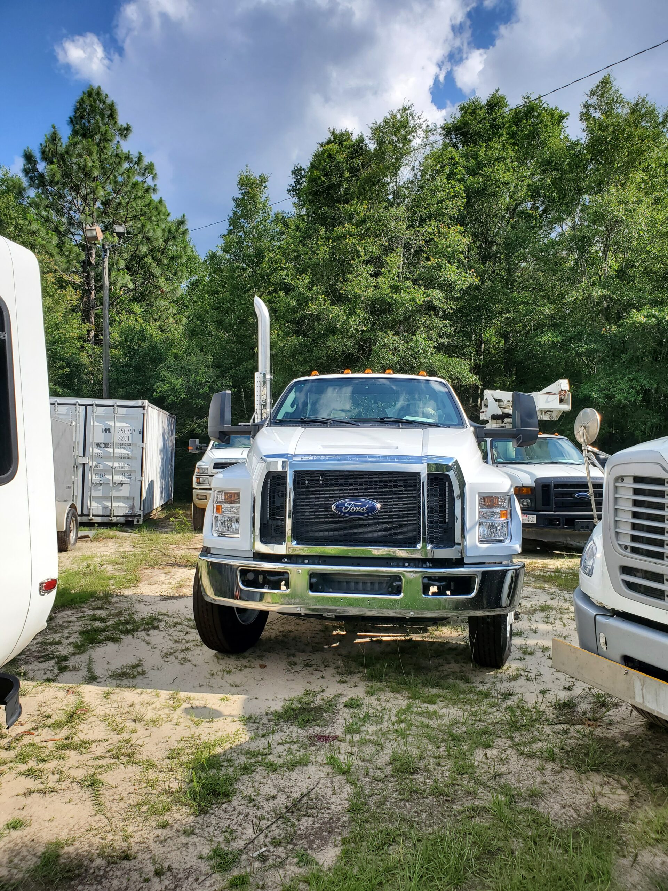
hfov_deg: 53.1
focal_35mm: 26
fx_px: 669
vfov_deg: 67.3
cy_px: 446
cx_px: 334
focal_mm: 4.3
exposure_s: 1/1380
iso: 50
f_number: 2.4
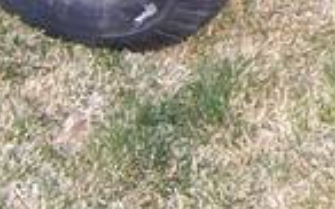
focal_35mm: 144
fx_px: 1314
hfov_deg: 13.4
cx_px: 555
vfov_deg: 8.6
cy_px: -220
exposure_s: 1/60
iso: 80
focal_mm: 5.5
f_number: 2.8
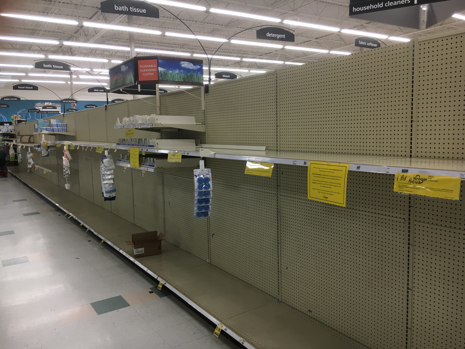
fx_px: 390
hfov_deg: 61.7
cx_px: 232
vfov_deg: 48.2
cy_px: 174
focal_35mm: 29
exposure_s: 1/30
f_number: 2.2
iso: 32
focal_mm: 4.15
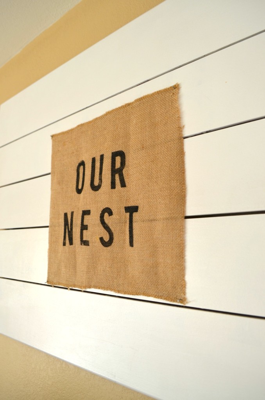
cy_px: 200
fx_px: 333
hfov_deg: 43.4
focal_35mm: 30
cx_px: 132
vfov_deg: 62.0
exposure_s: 1/60
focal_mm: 20
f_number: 5.6
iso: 125
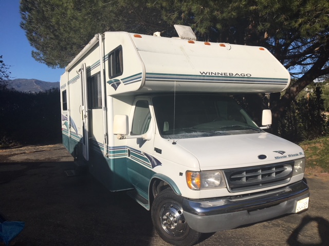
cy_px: 123
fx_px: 276
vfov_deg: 48.2
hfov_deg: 61.7
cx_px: 164
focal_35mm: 29
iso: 25
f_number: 2.2
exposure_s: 1/3205
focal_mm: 4.15
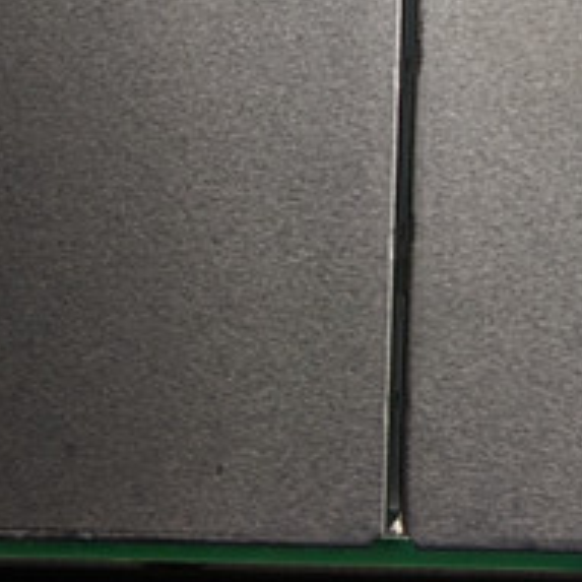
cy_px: -564
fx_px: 3462
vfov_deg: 9.1
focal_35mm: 182
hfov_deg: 9.3
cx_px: 881
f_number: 1.68
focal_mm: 6.9
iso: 23
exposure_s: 1/261
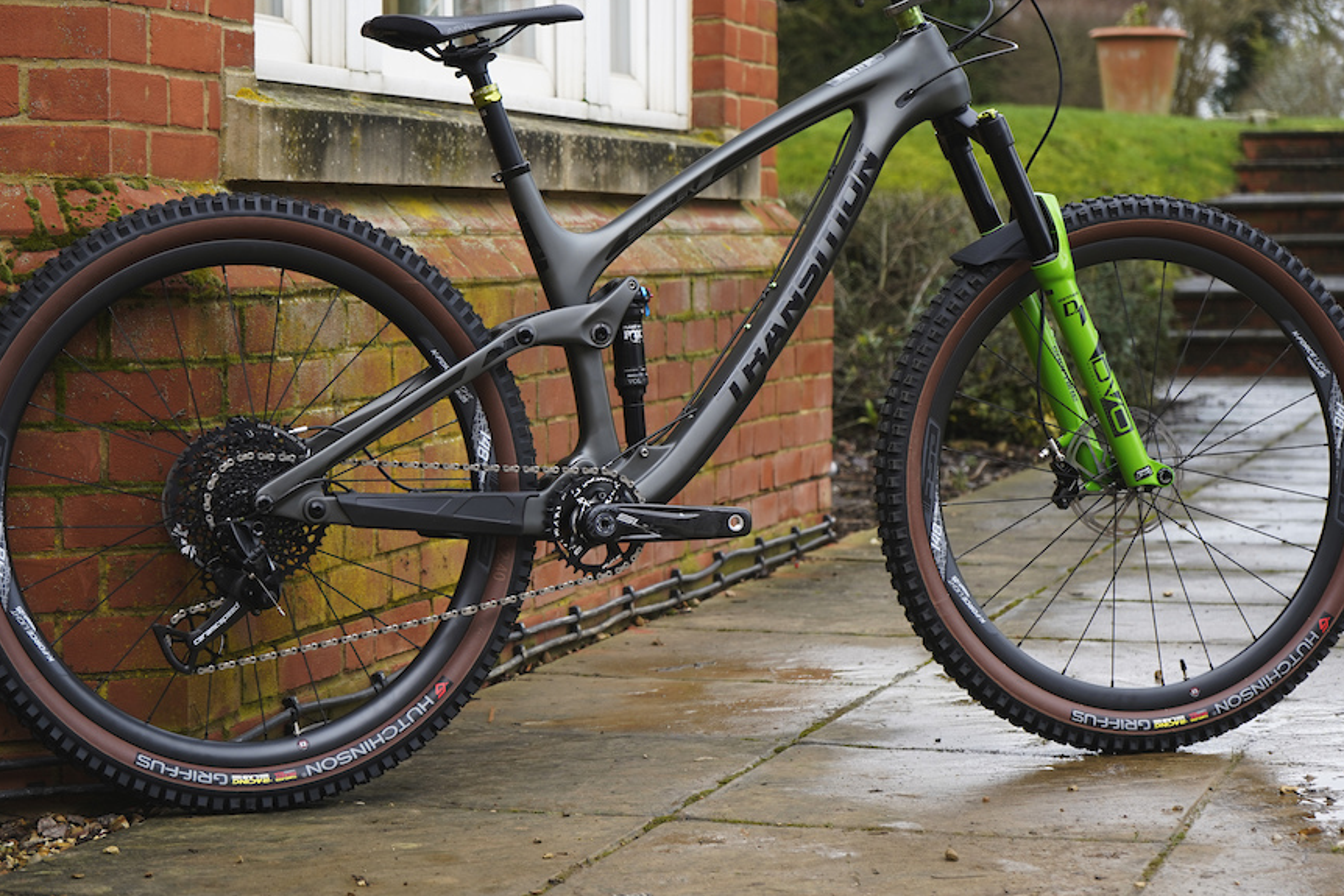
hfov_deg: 24.8
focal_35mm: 82
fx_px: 3062
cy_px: 384
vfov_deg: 16.7
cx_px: 666
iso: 200
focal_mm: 69
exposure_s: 1/100
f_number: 5.6
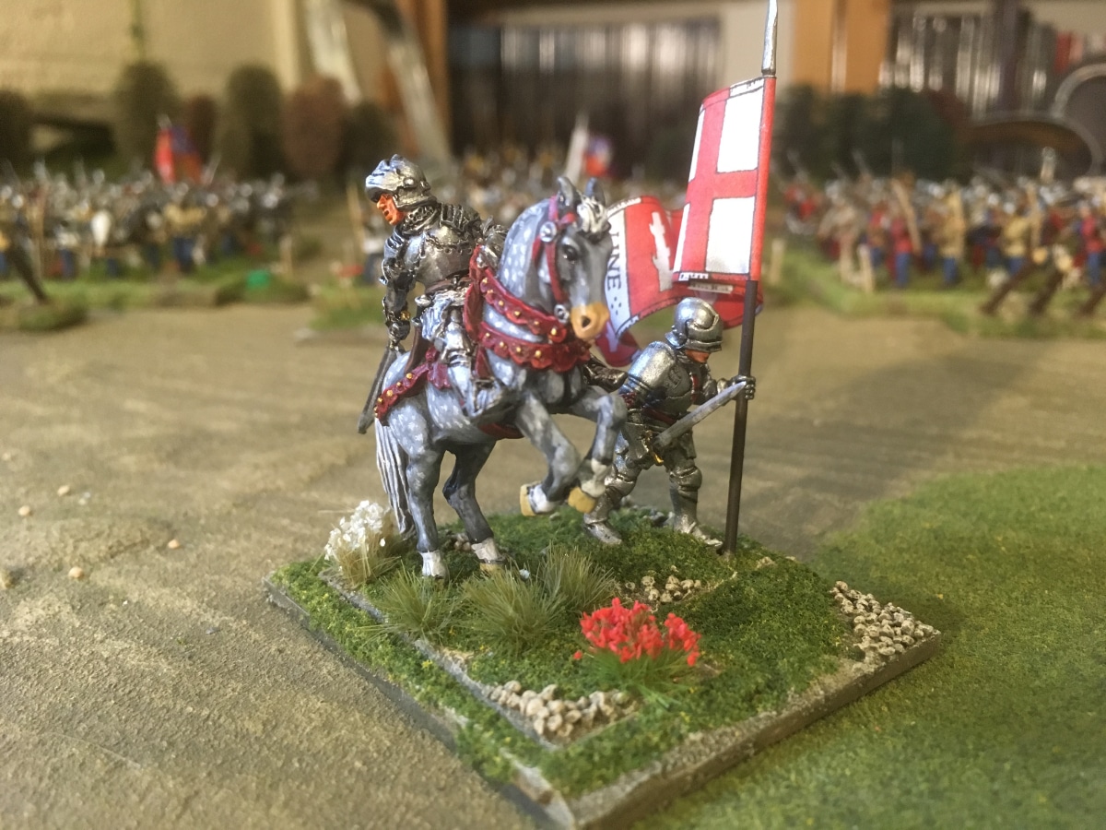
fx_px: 927
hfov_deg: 61.7
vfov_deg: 48.2
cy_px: 415
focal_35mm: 29
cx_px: 553
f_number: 2.2
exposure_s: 1/25
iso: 200
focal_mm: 4.15
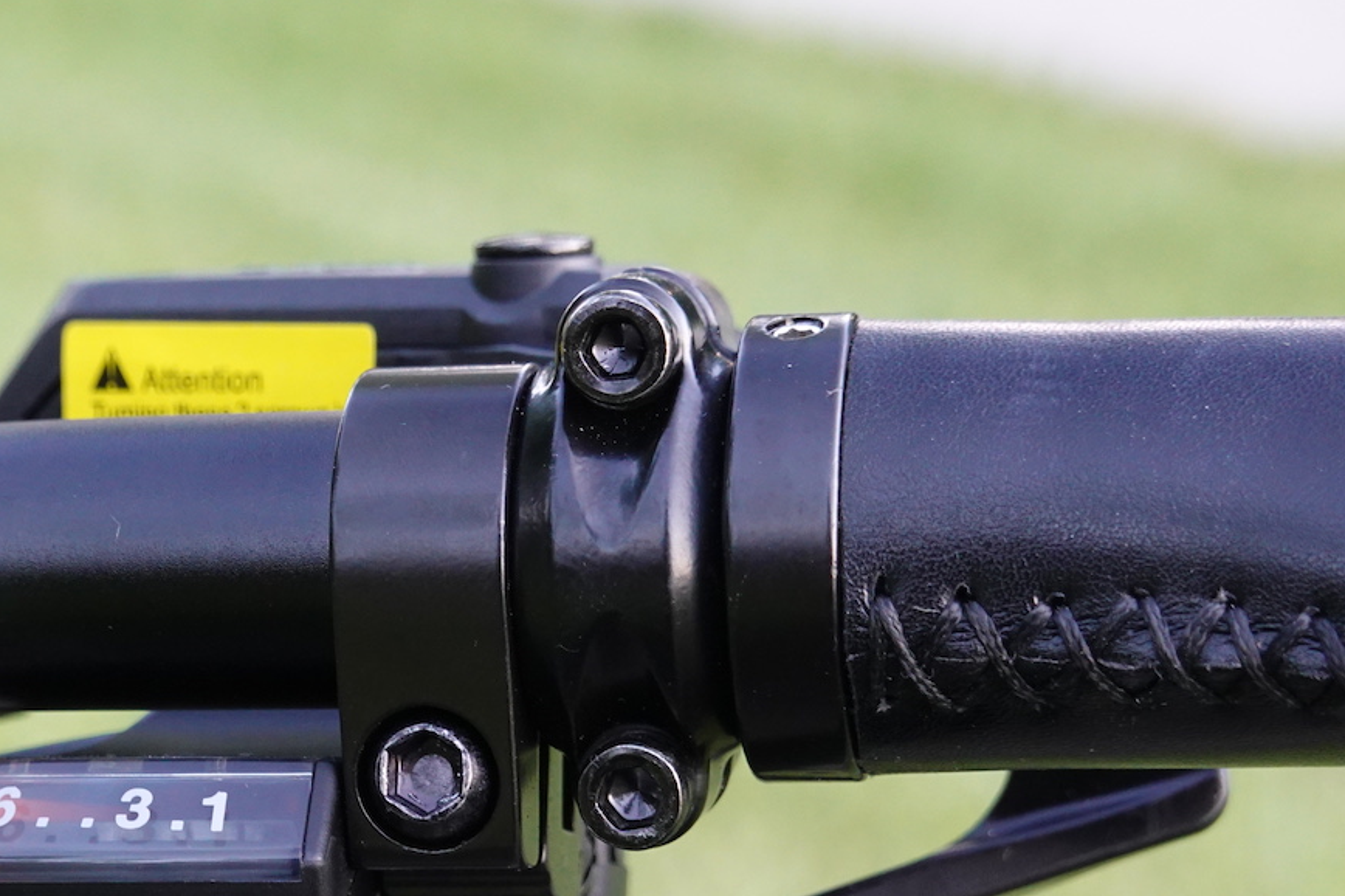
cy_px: 652
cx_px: 277
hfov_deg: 16.8
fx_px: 4519
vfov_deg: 11.3
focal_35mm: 121
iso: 800
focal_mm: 27.44
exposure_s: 1/80
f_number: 4
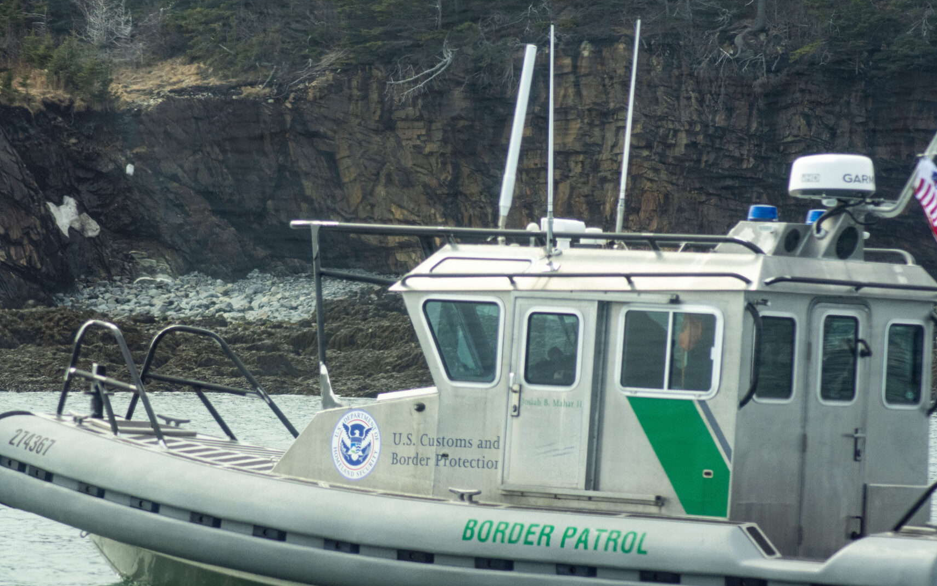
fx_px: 6323
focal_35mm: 248
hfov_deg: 8.5
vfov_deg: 5.3
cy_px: 372
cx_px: 403
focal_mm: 135
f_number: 6.3
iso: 800
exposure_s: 1/2500
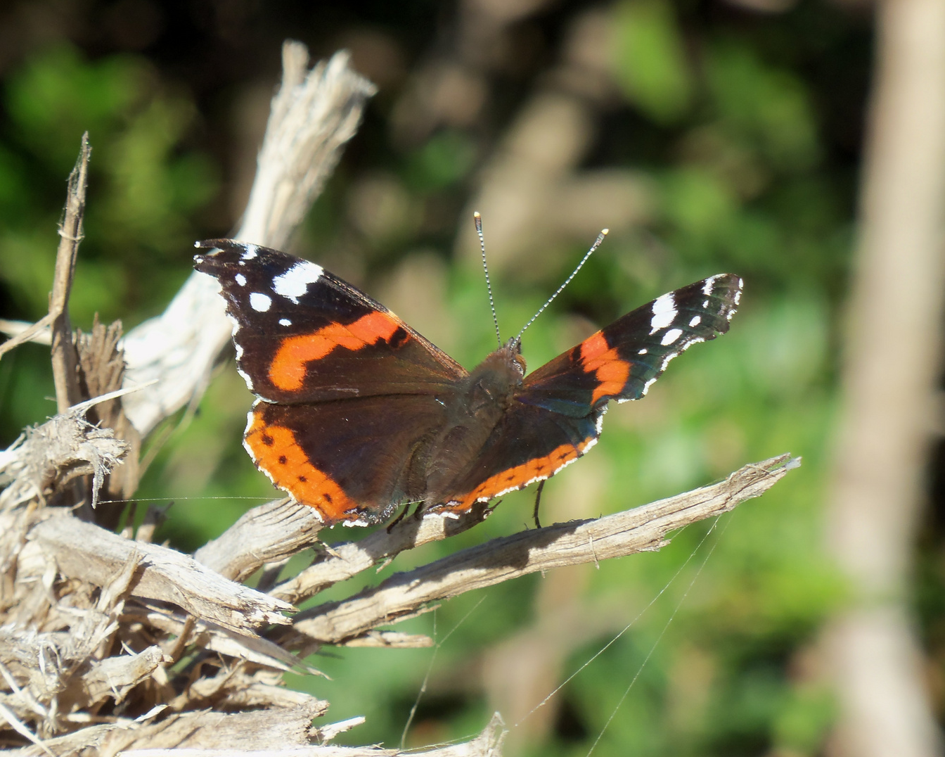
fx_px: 6435
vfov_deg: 6.7
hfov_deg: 8.4
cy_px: 378
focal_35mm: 230
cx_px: 462
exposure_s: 1/160
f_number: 5.7
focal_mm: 39.4
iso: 80
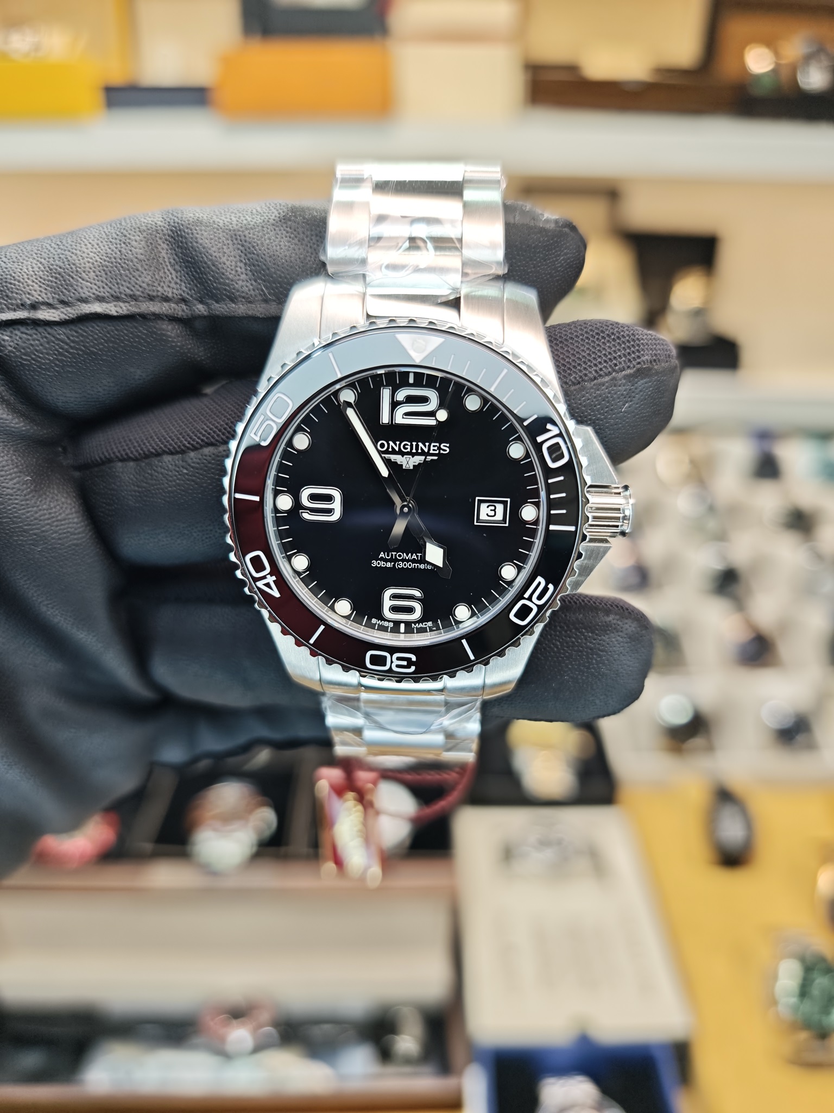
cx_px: 417
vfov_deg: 73.9
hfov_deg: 58.9
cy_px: 556
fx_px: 739
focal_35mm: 23
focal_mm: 6.55
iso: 50
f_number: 1.62
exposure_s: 1/190
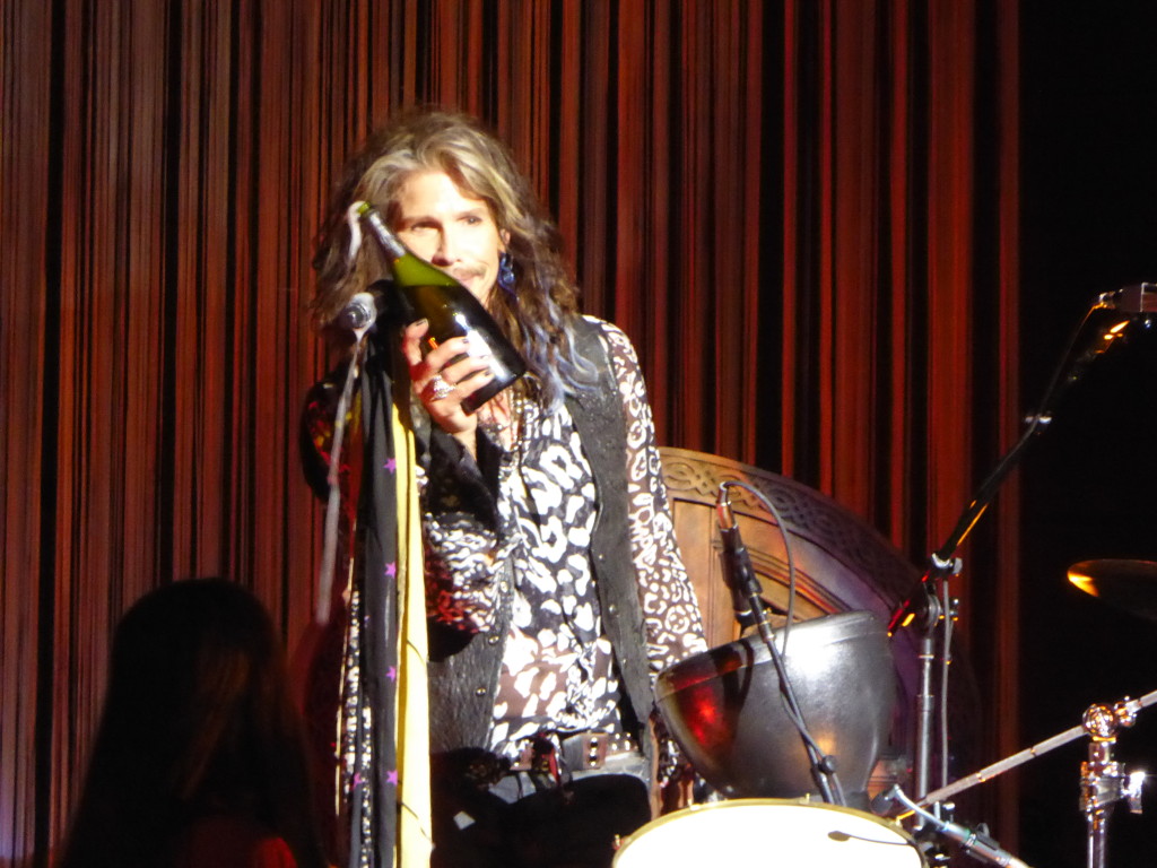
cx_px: 578
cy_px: 434
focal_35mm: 568
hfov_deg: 3.5
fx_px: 18985
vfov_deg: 2.6
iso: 1600
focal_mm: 101.7
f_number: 6.1
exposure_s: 1/13
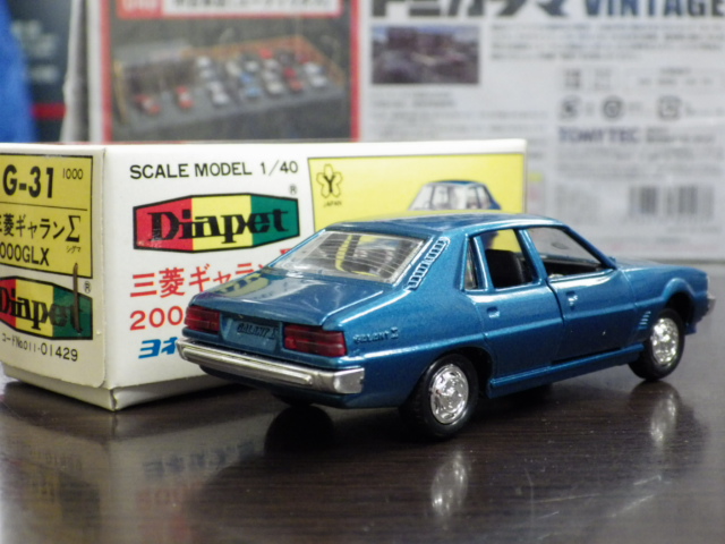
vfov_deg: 24.8
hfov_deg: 32.7
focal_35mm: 59
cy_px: 272
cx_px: 362
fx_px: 1236
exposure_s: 1/30
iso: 800
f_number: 4
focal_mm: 10.7
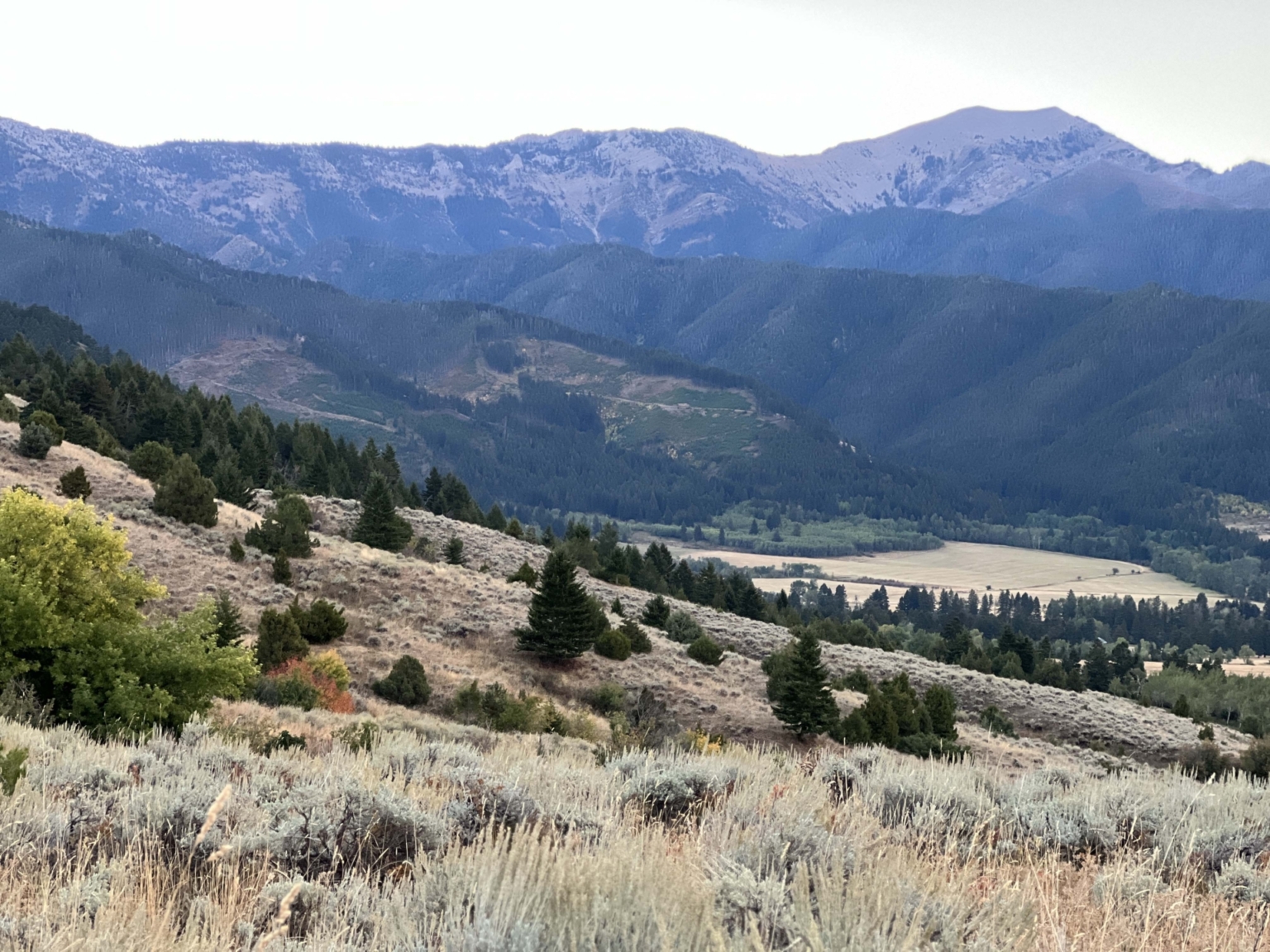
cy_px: 476
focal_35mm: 77
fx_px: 2825
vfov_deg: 19.1
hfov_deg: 25.3
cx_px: 635
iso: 320
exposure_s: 1/40
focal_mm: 9
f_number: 2.8
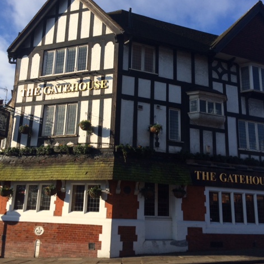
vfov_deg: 47.2
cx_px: 130
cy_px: 129
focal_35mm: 35
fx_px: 302
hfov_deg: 47.2
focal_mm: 4.15
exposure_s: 1/1709
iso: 32
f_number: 2.2
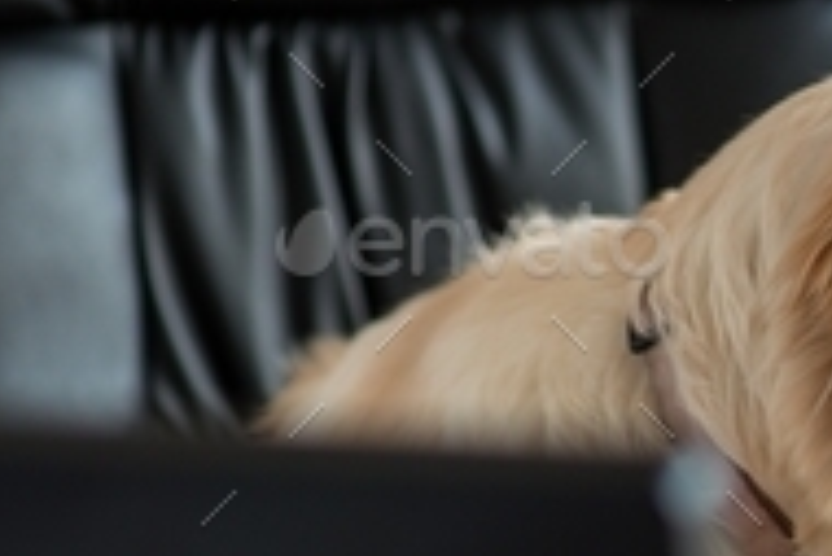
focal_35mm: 264
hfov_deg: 7.7
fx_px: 6106
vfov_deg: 5.2
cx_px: 1117
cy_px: 451
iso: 100
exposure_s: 1/125
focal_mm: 85
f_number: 2
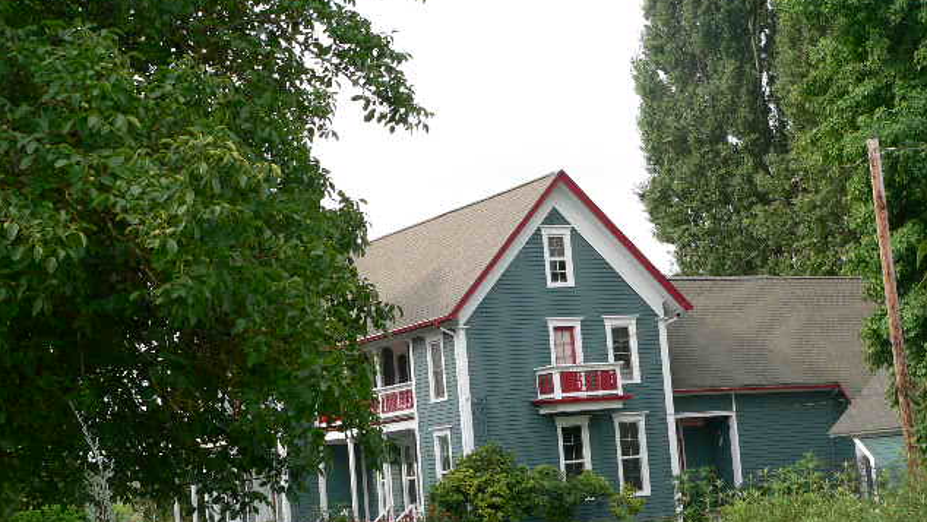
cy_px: 341
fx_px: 1893
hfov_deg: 27.5
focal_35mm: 77
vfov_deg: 15.7
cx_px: 464
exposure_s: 1/200
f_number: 4
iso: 80
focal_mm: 11.6
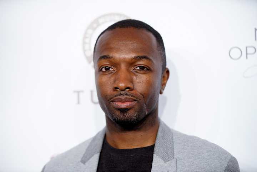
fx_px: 785
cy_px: 86
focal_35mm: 110
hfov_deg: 18.6
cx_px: 128
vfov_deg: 12.5
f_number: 2.8
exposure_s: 1/100
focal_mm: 110
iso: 400
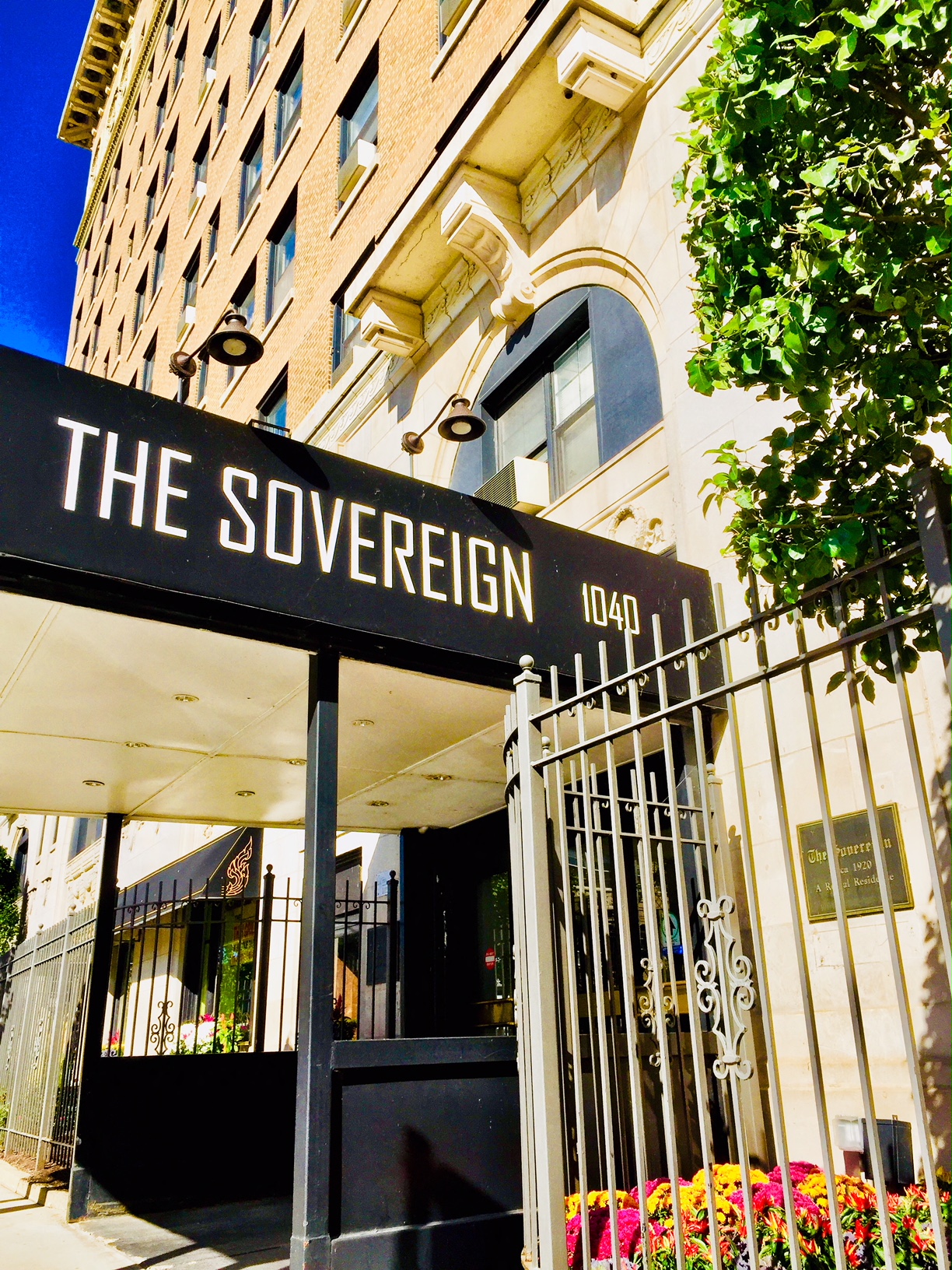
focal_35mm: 29
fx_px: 1063
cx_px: 476
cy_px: 635
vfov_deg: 61.7
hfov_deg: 48.2
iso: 32
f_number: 2.2
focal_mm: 4.15
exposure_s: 1/2475
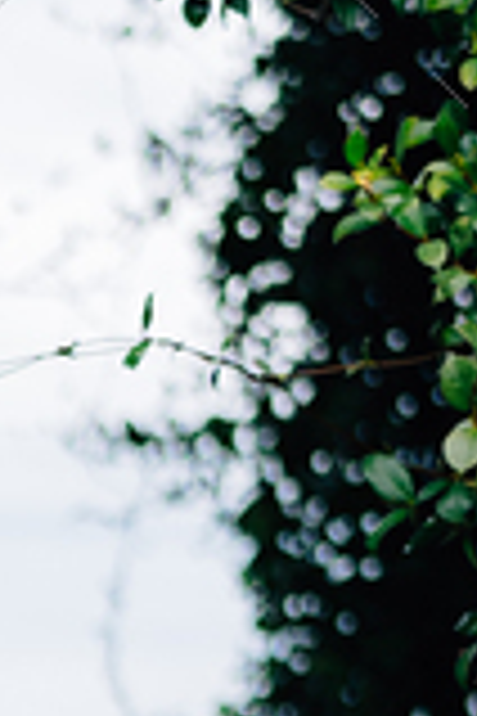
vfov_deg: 7.3
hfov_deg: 4.9
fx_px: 5525
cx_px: -518
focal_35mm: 278
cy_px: 1137
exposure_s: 1/3200
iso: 200
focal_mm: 50
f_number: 1.4
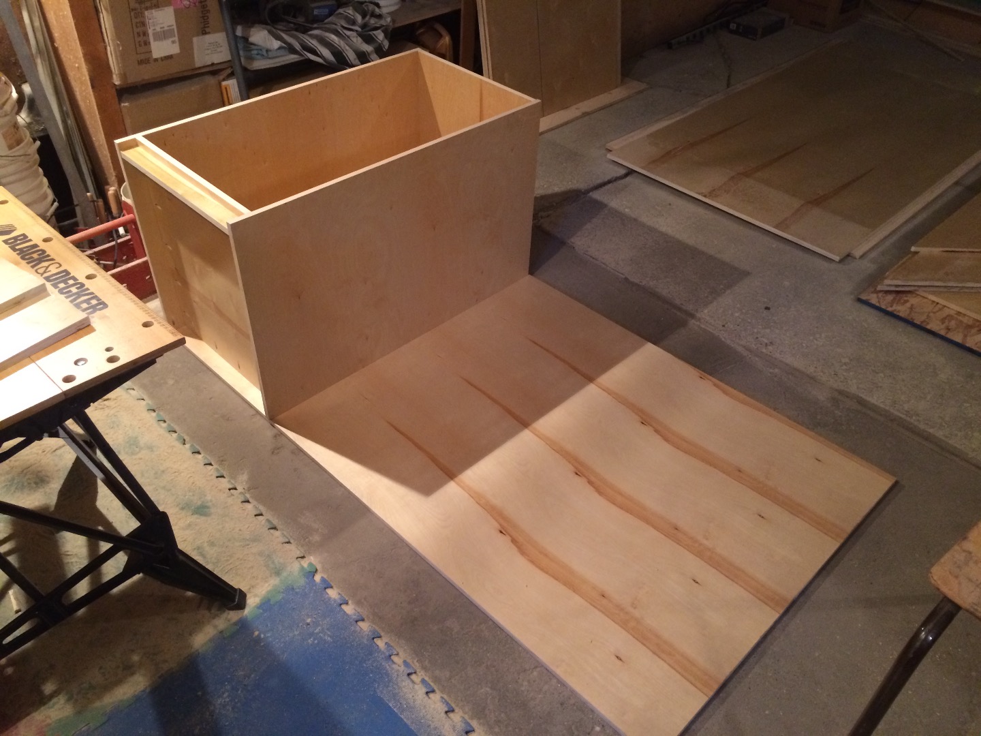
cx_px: 490
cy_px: 368
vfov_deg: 48.2
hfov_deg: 61.7
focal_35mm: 29
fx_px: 822
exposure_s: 1/30
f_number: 2.2
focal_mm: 4.15
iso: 250
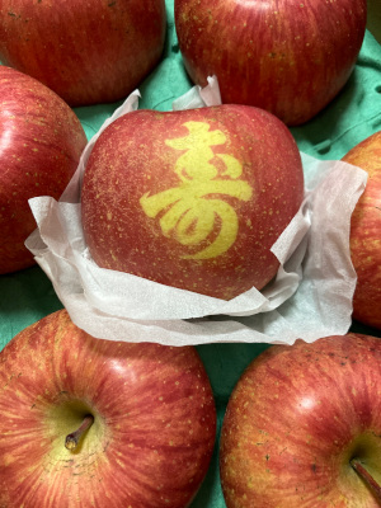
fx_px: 411
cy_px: 254
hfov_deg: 49.7
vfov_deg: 63.4
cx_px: 190
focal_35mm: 28
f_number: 1.8
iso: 320
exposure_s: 1/53
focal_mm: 3.99
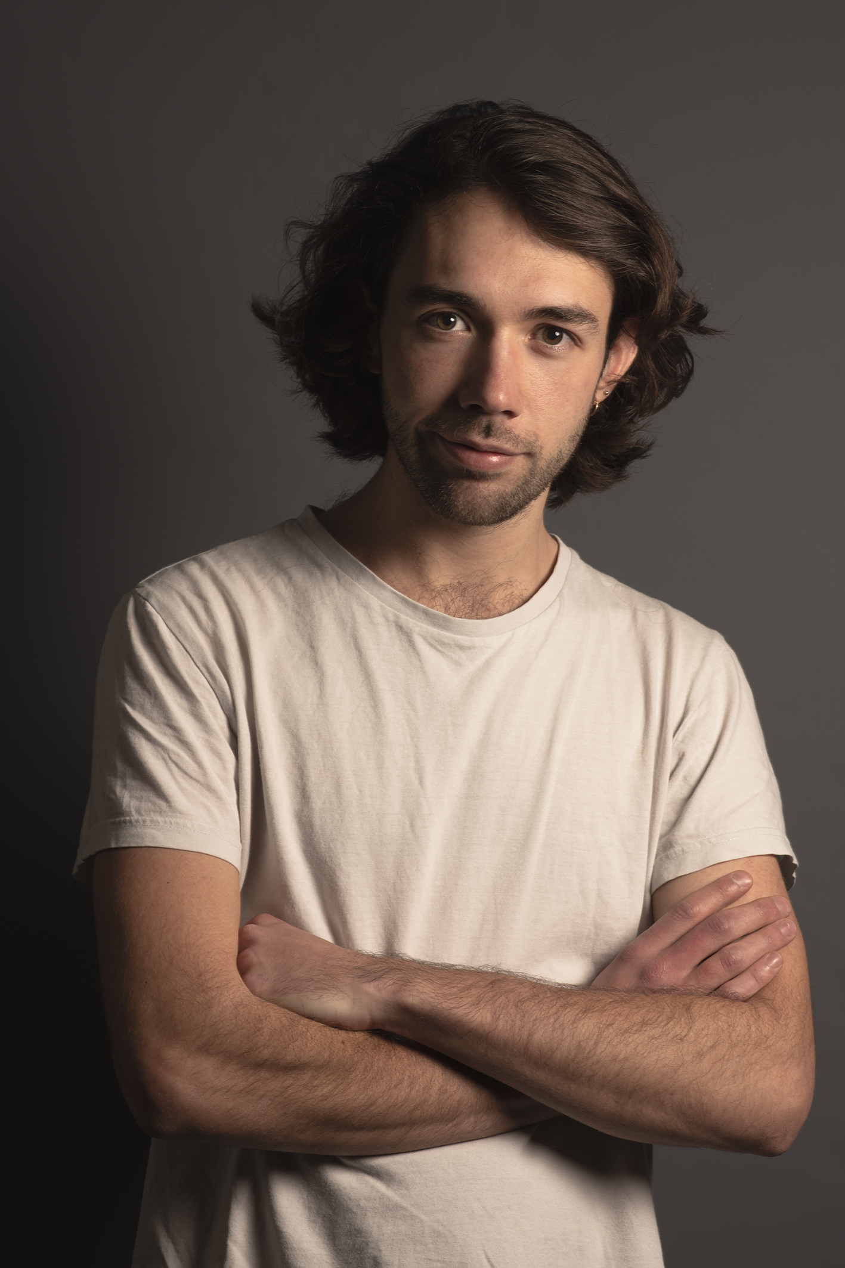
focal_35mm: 85
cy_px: 634
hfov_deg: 16.1
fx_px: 2993
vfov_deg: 23.9
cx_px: 422
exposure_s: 1/125
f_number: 13
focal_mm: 85
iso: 100
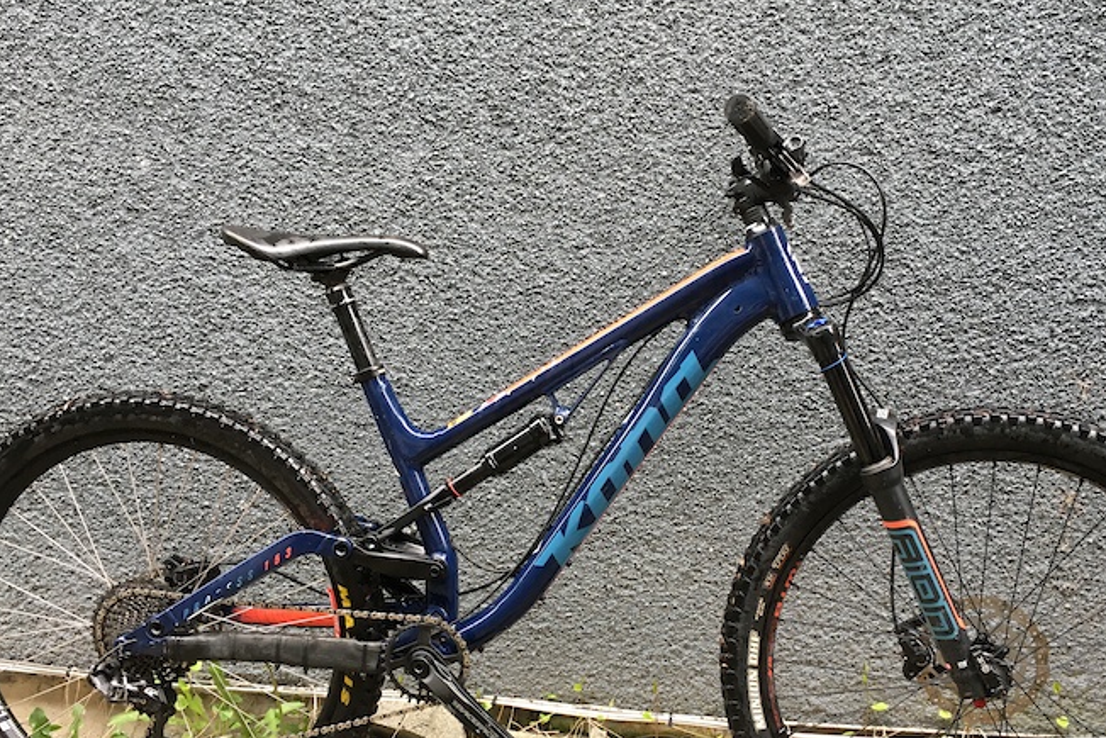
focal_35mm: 37
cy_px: 436
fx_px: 1137
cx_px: 616
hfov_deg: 51.8
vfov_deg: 35.9
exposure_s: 1/30
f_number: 2.2
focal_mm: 4.15
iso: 64
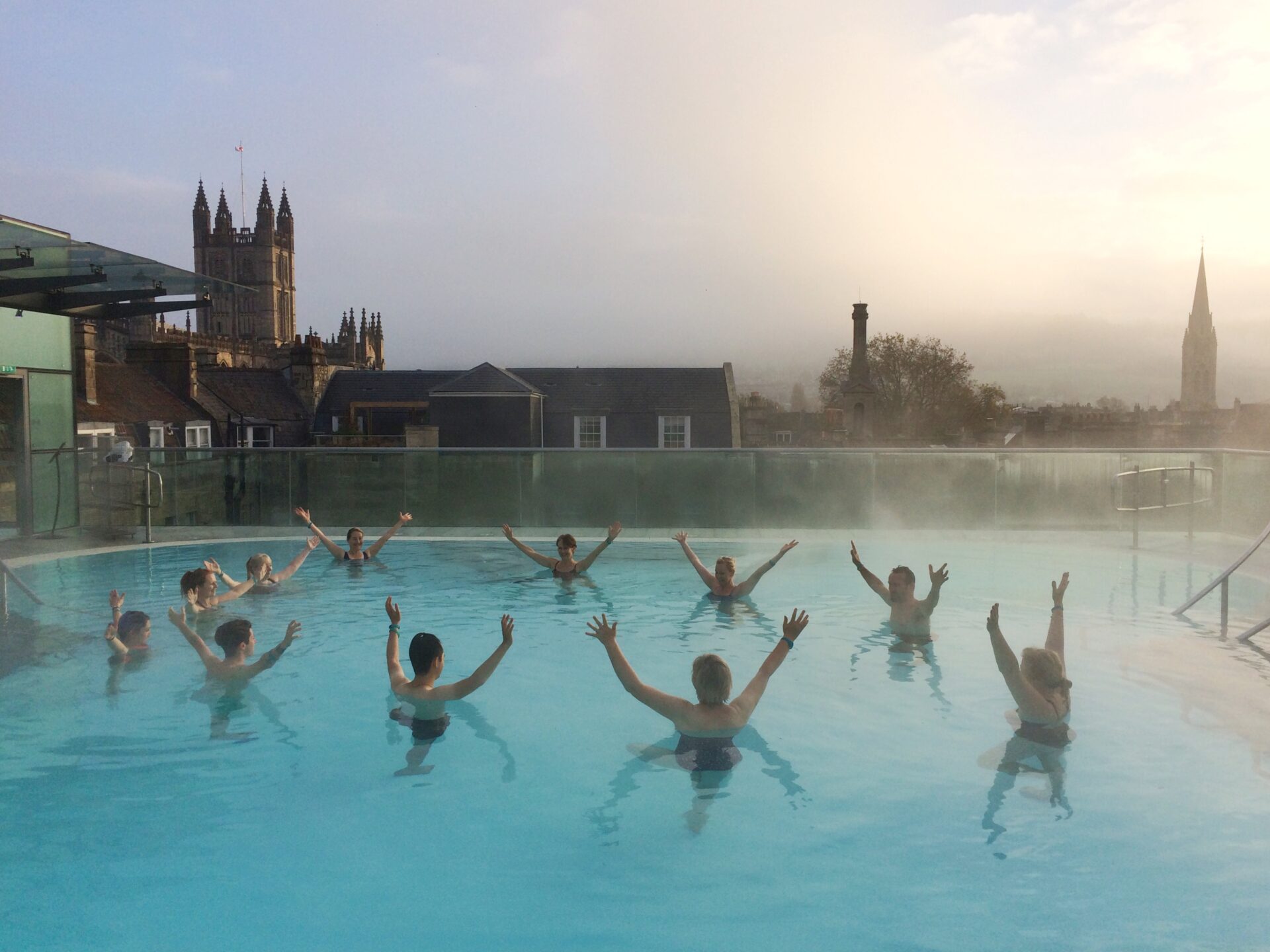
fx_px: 1064
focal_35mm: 29
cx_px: 635
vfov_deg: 48.2
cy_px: 476
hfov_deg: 61.7
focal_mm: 4.15
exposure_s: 1/1953
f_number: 2.2
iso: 32
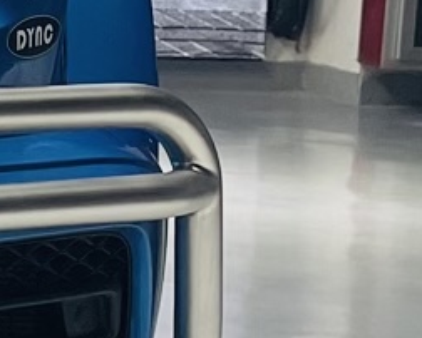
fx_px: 2537
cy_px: 80
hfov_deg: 8.0
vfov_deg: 7.6
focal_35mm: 203
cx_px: -888
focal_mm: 4.2
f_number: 1.6
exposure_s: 1/121
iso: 100
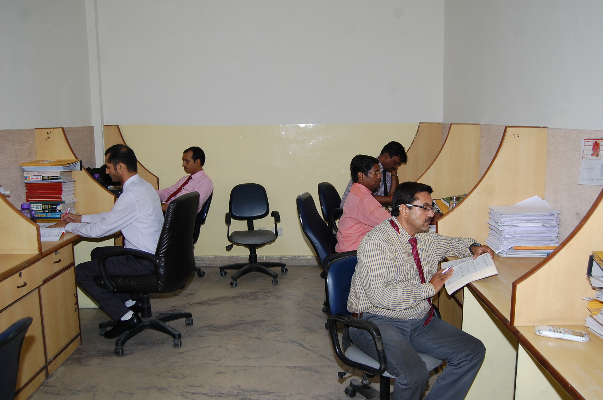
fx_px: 502
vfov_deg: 43.5
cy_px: 200
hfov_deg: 62.0
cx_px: 302
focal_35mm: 30
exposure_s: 1/125
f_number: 5.6
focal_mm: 20
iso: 400
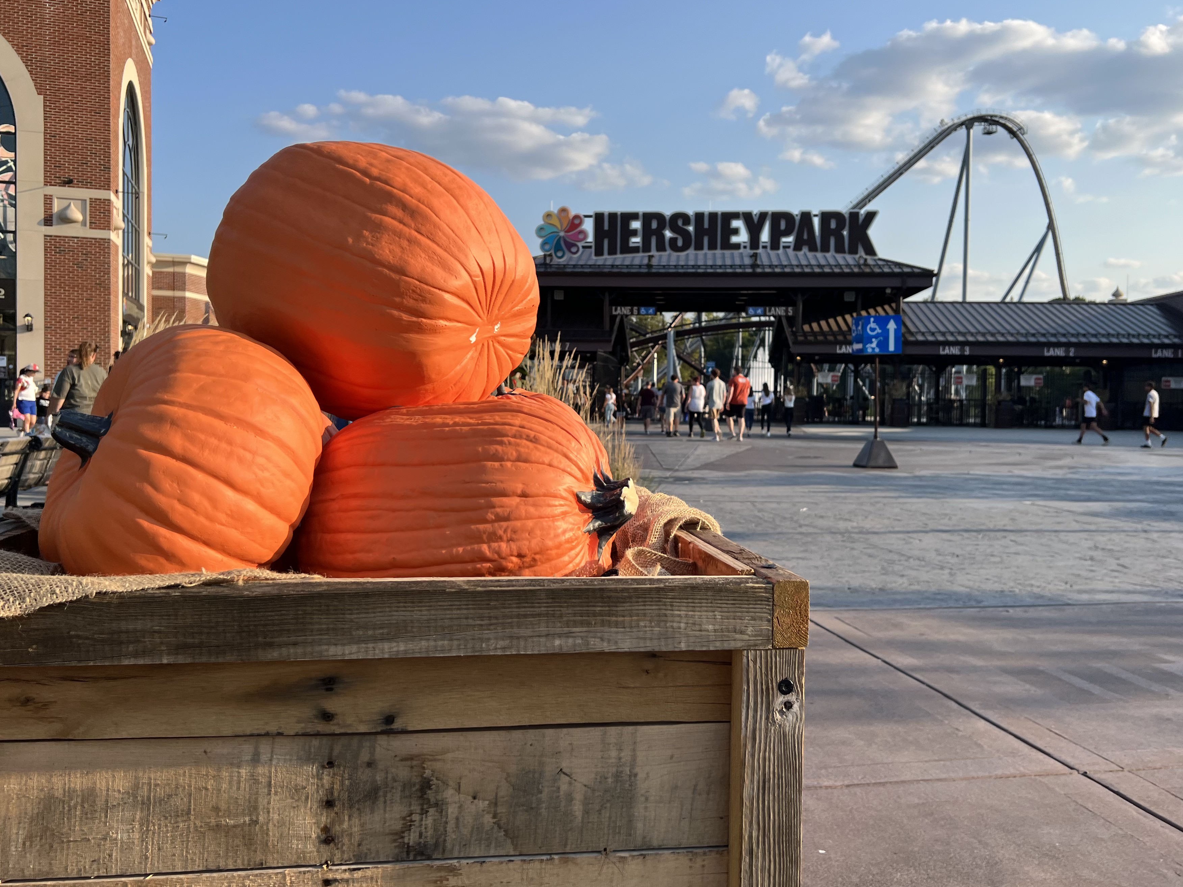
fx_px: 1025
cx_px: 611
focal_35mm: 30
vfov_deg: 46.8
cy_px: 424
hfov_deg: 59.9
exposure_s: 1/2457
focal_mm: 5.7
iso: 50
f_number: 1.5
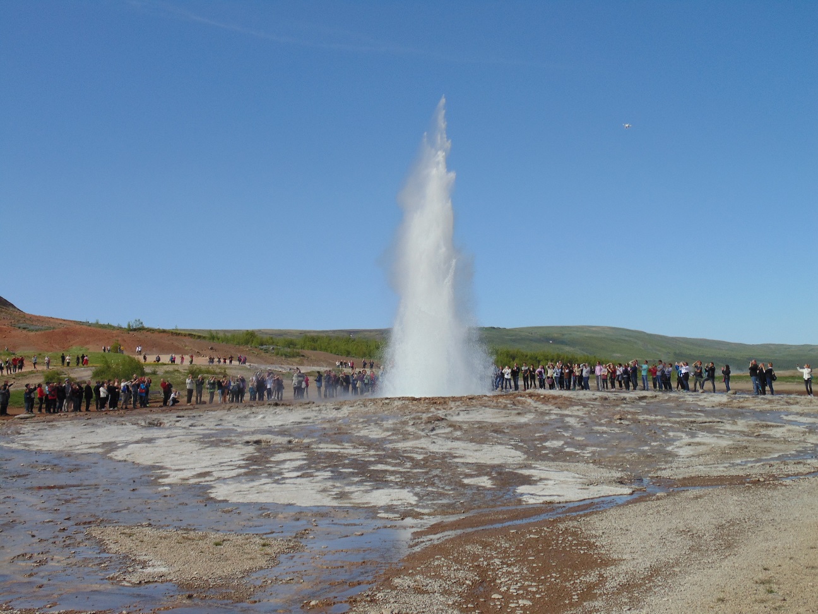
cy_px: 307
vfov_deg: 35.1
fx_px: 969
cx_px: 409
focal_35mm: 41
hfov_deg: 45.8
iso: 80
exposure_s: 1/125
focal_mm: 7.4
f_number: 11.3
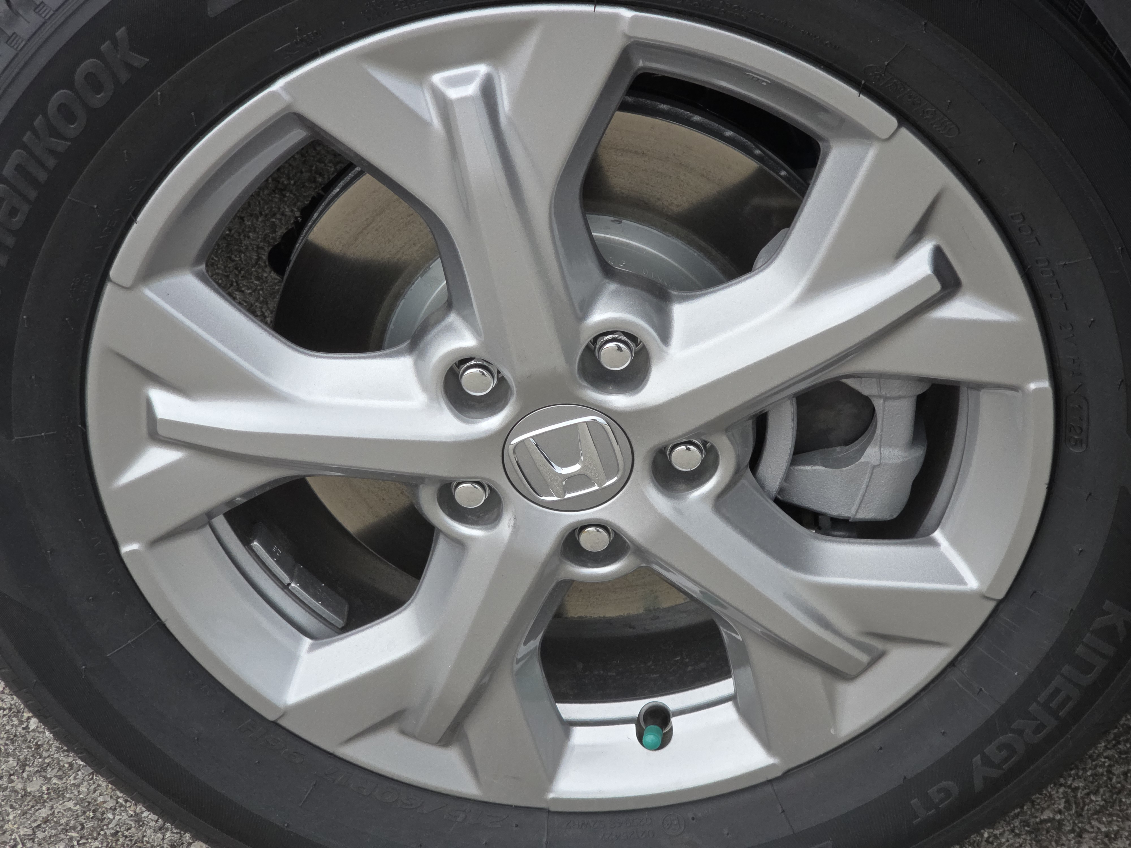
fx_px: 2254
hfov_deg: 28.2
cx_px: 566
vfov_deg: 21.3
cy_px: 424
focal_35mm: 69
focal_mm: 7.9
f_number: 2.4
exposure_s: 1/883
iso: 50
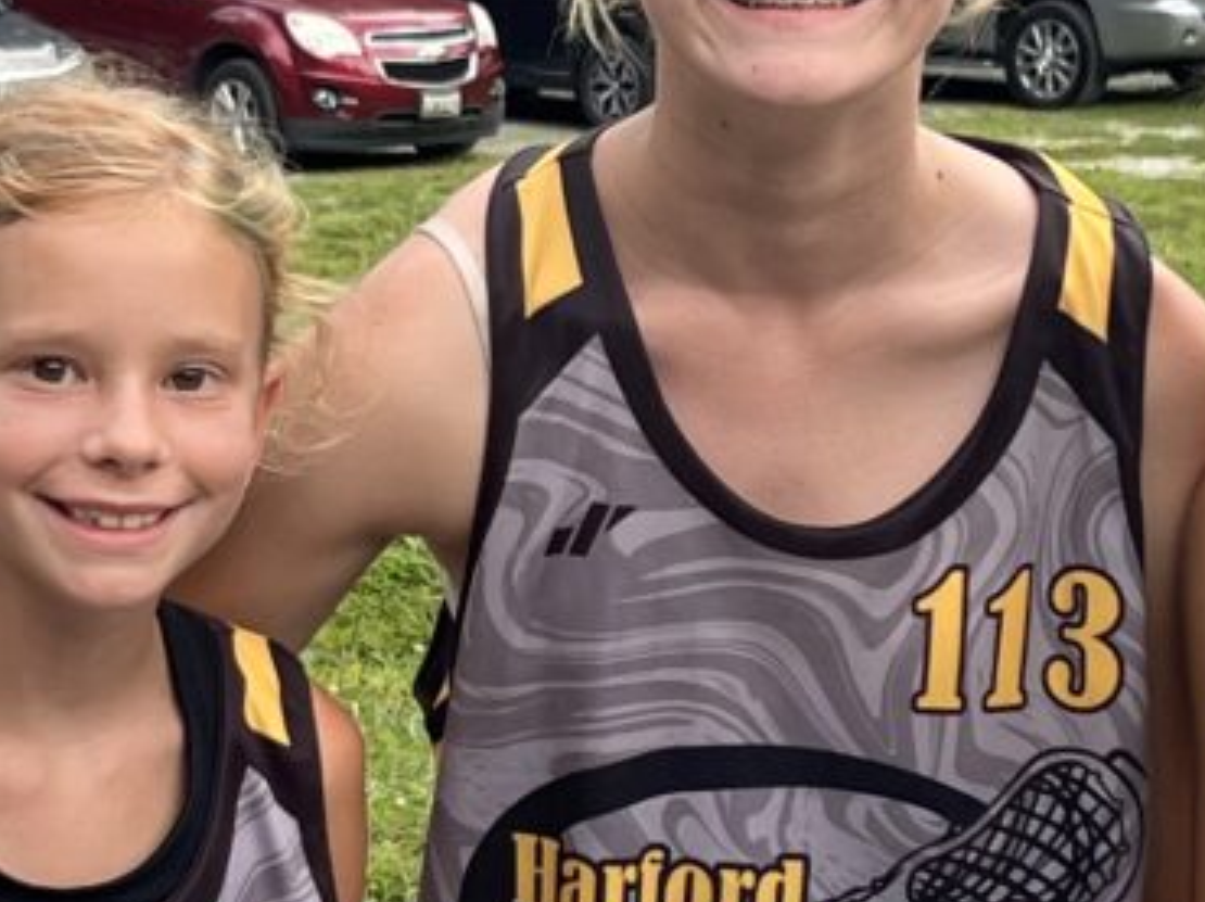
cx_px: 622
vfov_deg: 10.3
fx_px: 5009
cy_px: 430
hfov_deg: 13.7
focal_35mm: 144
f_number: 1.5
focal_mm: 5.7
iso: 50
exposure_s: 1/894
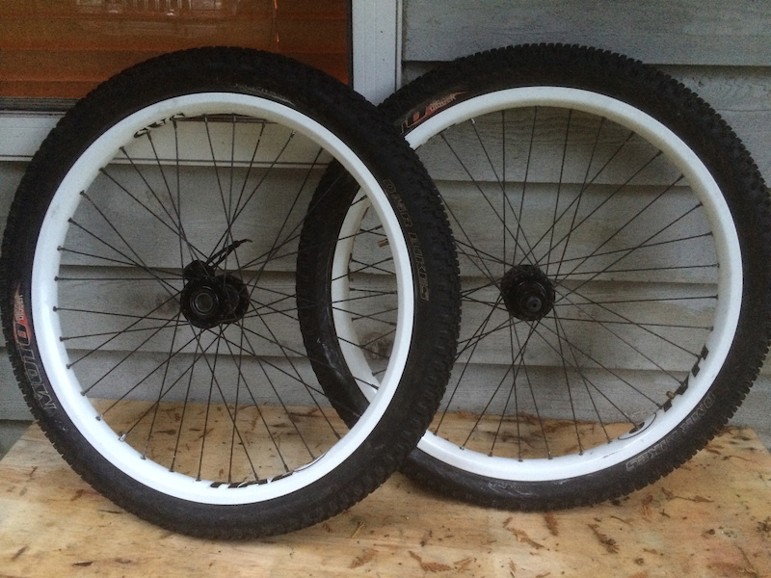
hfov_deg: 60.0
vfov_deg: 46.8
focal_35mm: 30
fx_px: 668
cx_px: 386
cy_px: 289
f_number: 2.2
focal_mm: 4.12
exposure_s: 1/15
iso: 320
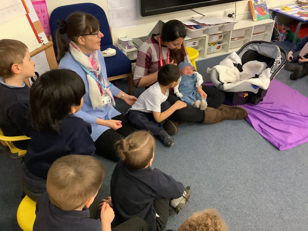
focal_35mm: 31
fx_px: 276
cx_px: 154
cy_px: 116
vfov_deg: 45.4
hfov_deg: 58.4
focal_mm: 3.3
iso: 400
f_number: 2.4
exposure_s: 1/33
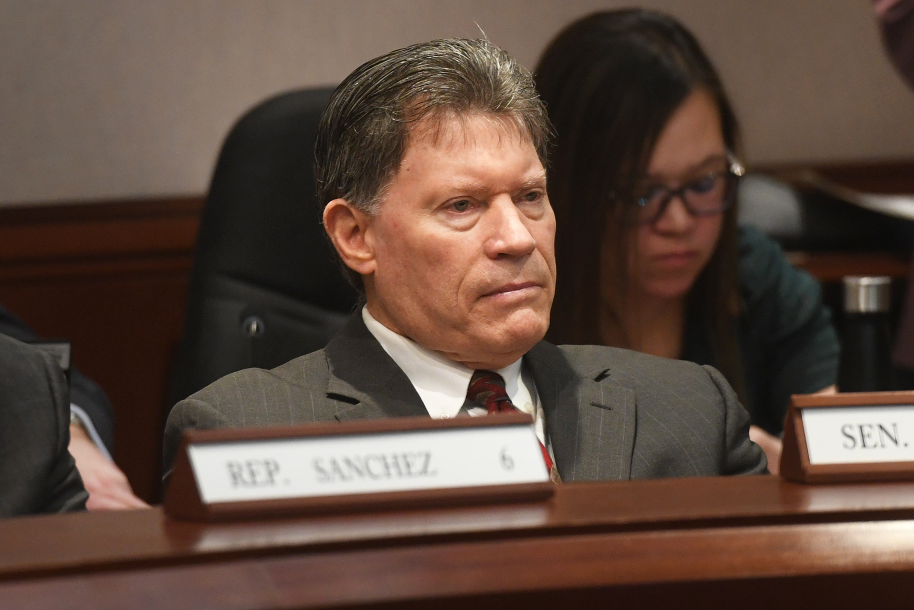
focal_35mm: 200
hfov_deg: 10.3
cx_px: 457
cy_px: 305
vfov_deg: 6.9
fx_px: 5078
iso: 1600
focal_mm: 200
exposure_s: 1/125
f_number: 4
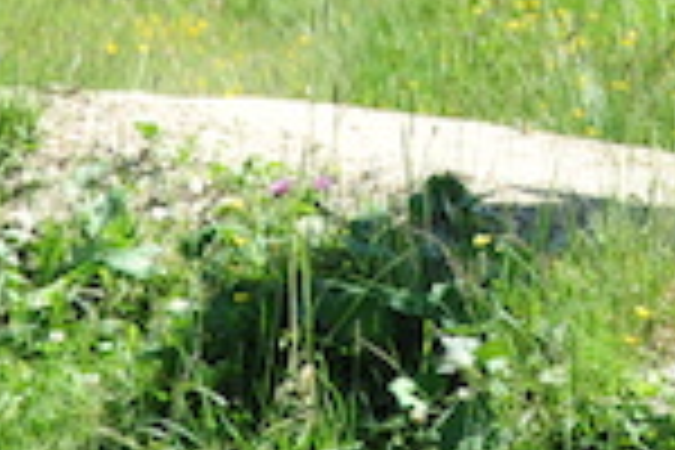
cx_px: 1539
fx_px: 6993
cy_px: -684
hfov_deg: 5.4
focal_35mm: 373
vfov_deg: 3.6
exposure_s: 1/2000
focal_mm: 70
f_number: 5
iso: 800
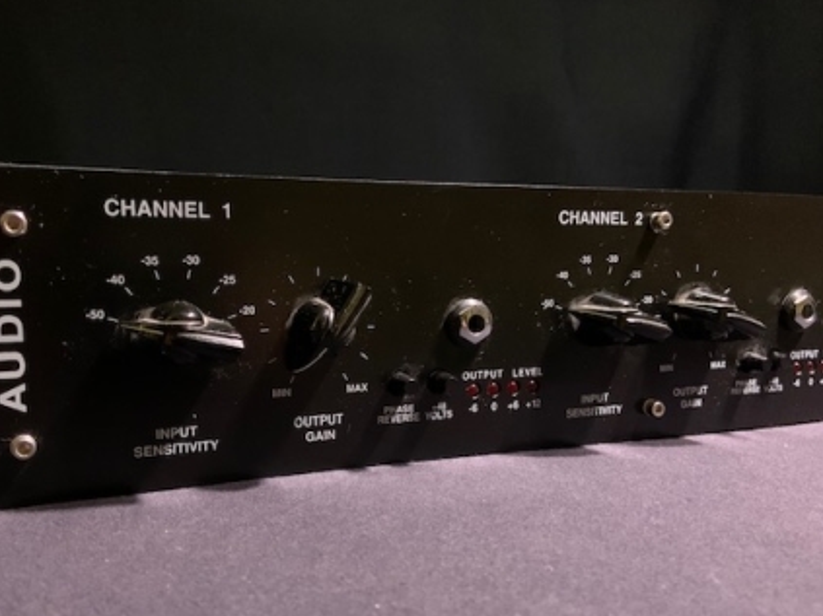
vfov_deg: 44.0
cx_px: 323
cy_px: 356
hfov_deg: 56.3
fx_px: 761
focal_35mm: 32
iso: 800
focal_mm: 4.25
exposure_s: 1/16
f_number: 1.8
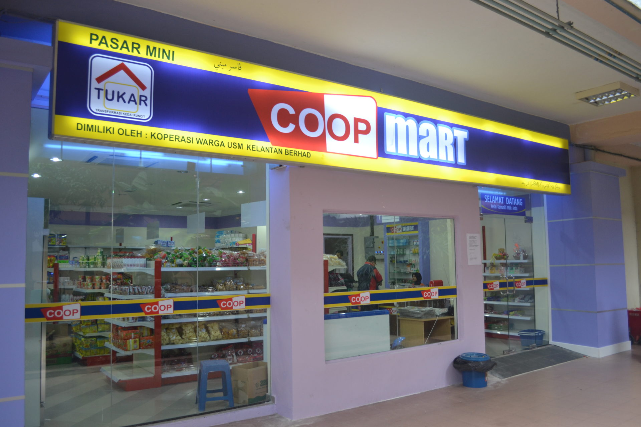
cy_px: 214
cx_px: 320
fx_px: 534
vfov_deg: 43.6
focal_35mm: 30
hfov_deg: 61.9
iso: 400
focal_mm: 20
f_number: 3.8
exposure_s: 1/40
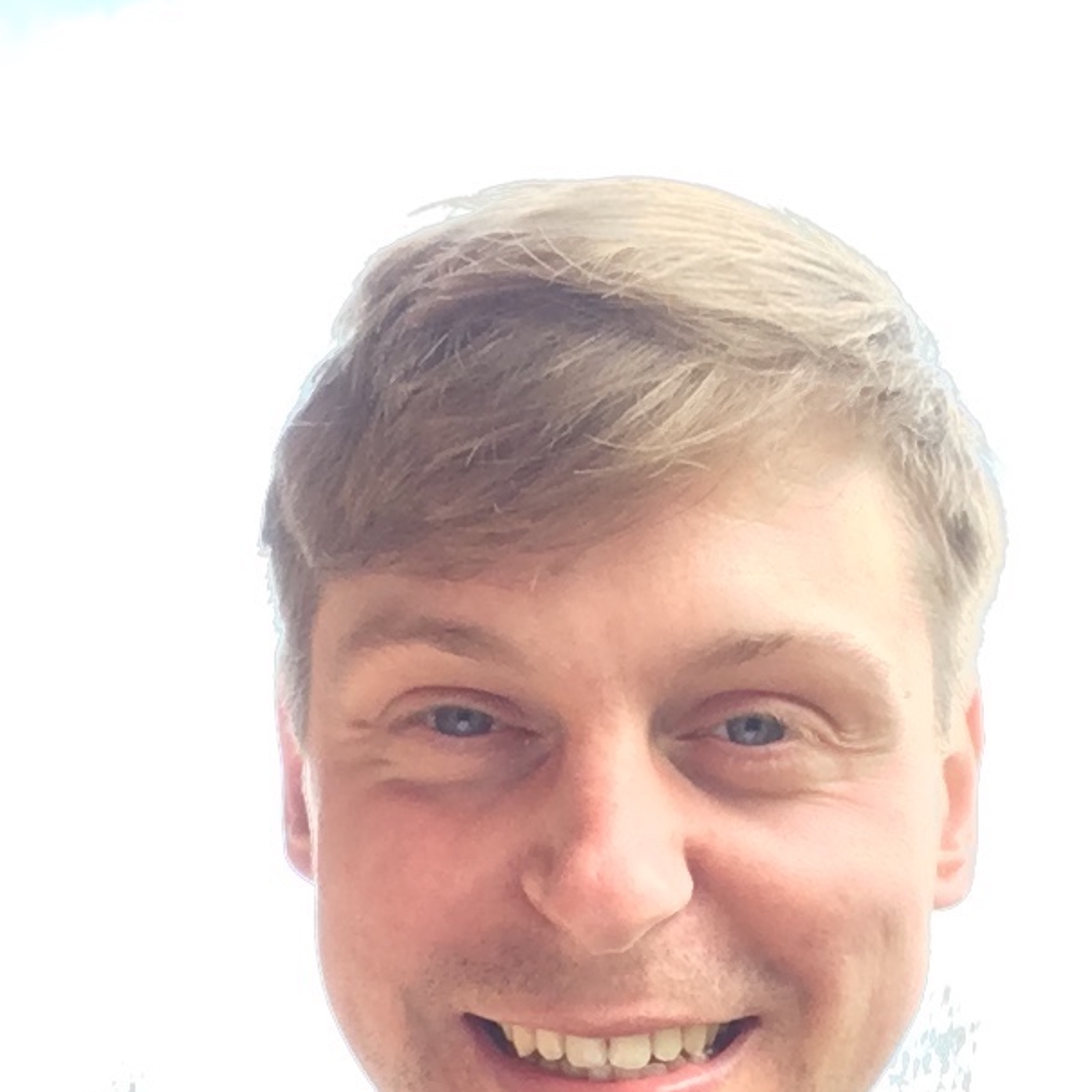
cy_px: 1004
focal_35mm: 58
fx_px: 2070
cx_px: 702
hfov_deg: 29.4
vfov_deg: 28.3
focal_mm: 2.15
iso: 80
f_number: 2.4
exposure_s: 1/100
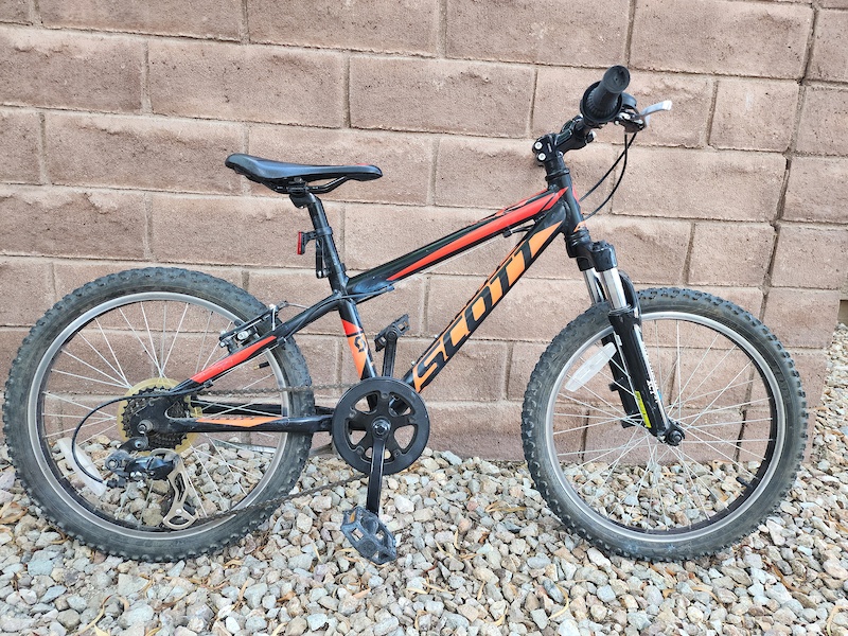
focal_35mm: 23
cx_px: 424
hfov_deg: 73.9
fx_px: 563
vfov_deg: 58.9
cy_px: 318
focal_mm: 6.4
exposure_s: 1/120
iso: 200
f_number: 1.8
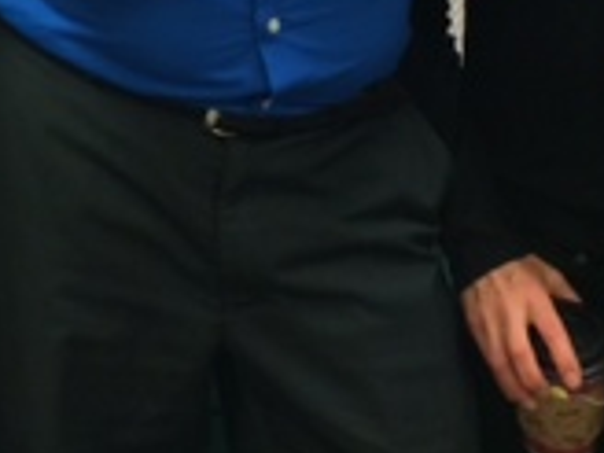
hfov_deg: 16.6
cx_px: 44
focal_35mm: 117
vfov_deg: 12.1
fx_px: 2041
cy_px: -232
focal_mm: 4.12
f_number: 2.2
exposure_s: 1/30
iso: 100
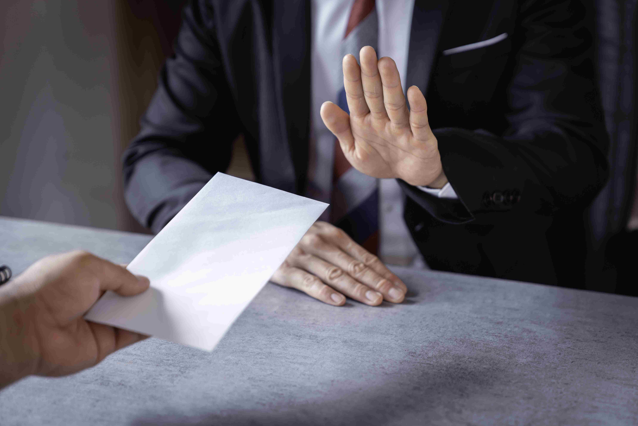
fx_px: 1258
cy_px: 212
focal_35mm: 71
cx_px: 320
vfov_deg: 19.2
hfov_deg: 28.5
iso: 125
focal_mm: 70
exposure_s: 1/100
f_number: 2.8
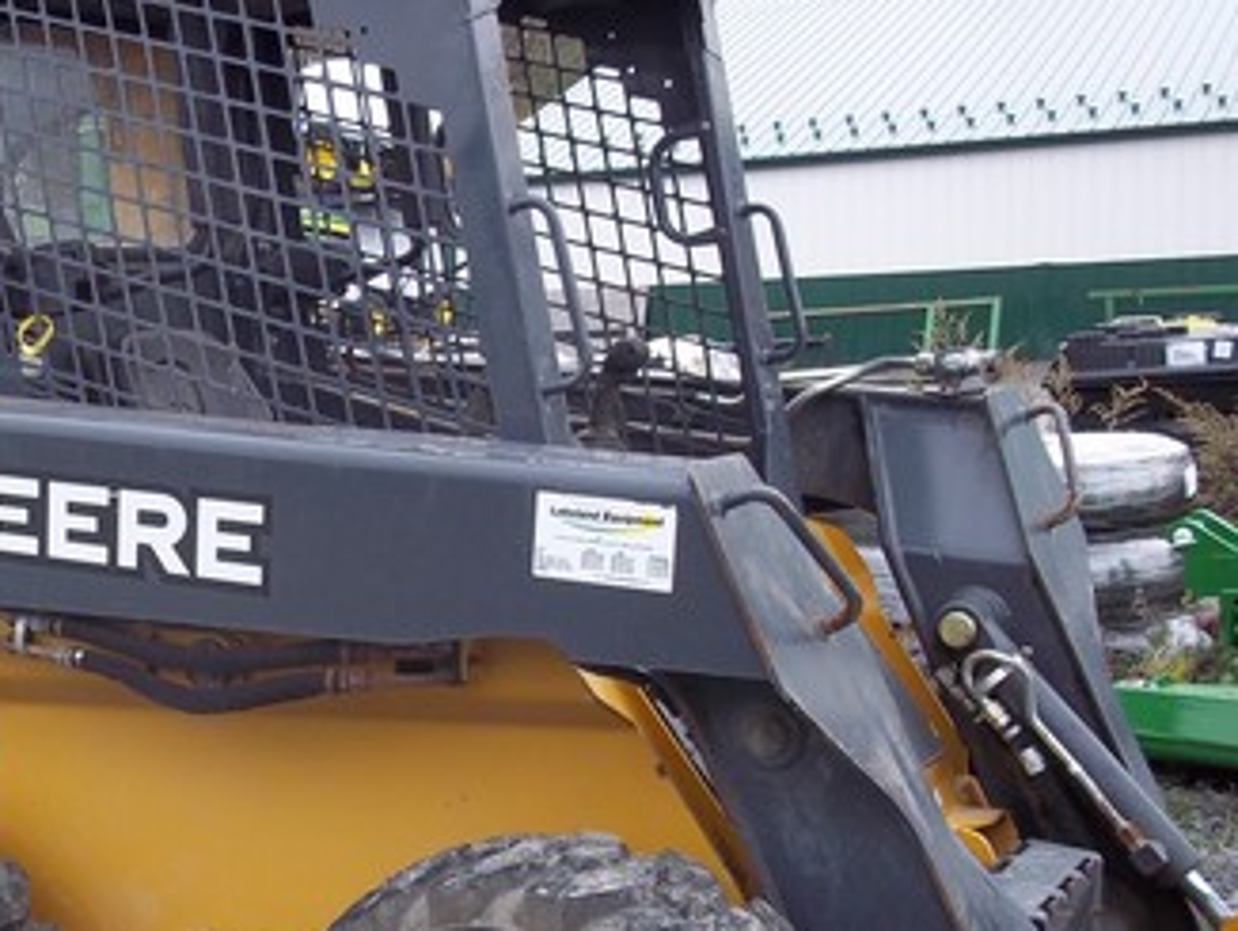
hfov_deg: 31.2
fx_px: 2147
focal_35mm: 60
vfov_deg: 24.4
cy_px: 574
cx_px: 213
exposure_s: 1/250
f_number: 3.1
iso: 80
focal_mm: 6.5
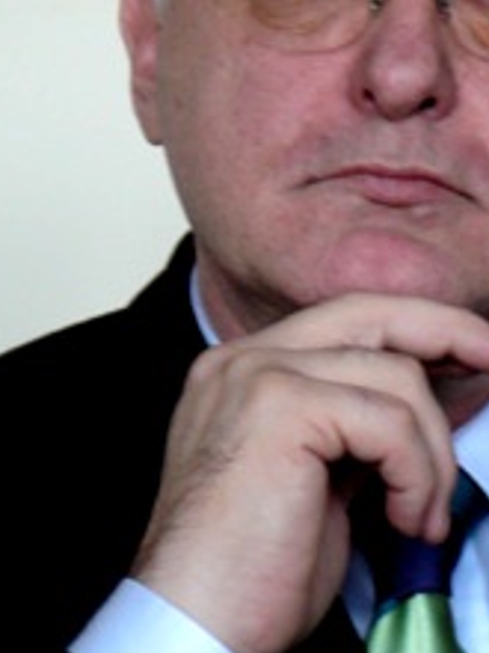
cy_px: 116
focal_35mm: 233
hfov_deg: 6.4
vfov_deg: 8.5
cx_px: 406
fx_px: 4389
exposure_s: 1/20
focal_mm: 19
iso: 200
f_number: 3.9
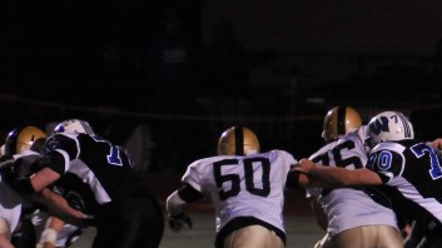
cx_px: 405
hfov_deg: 2.2
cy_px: 100
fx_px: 11302
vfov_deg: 1.3
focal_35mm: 965
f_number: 5.6
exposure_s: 1/250
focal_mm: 300
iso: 2000
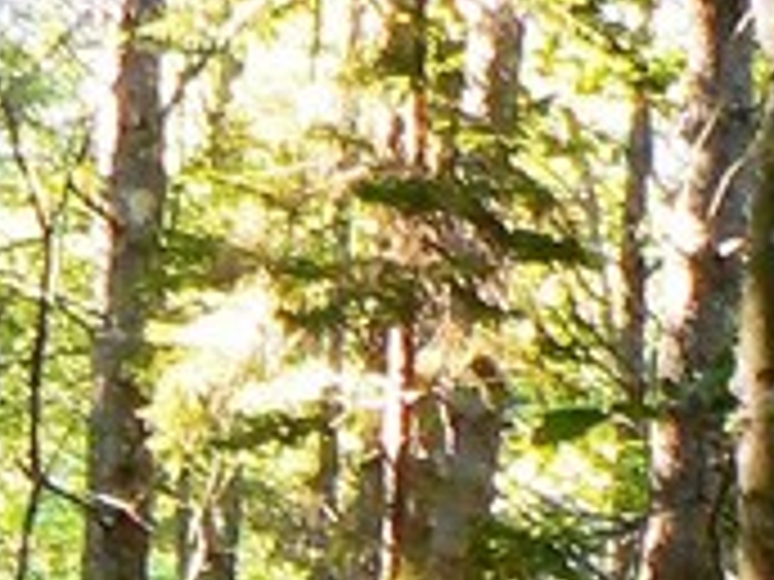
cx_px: 346
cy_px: 1565
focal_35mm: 209
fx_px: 4673
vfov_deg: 6.6
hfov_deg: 9.5
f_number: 2.8
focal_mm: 6
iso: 100
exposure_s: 1/20
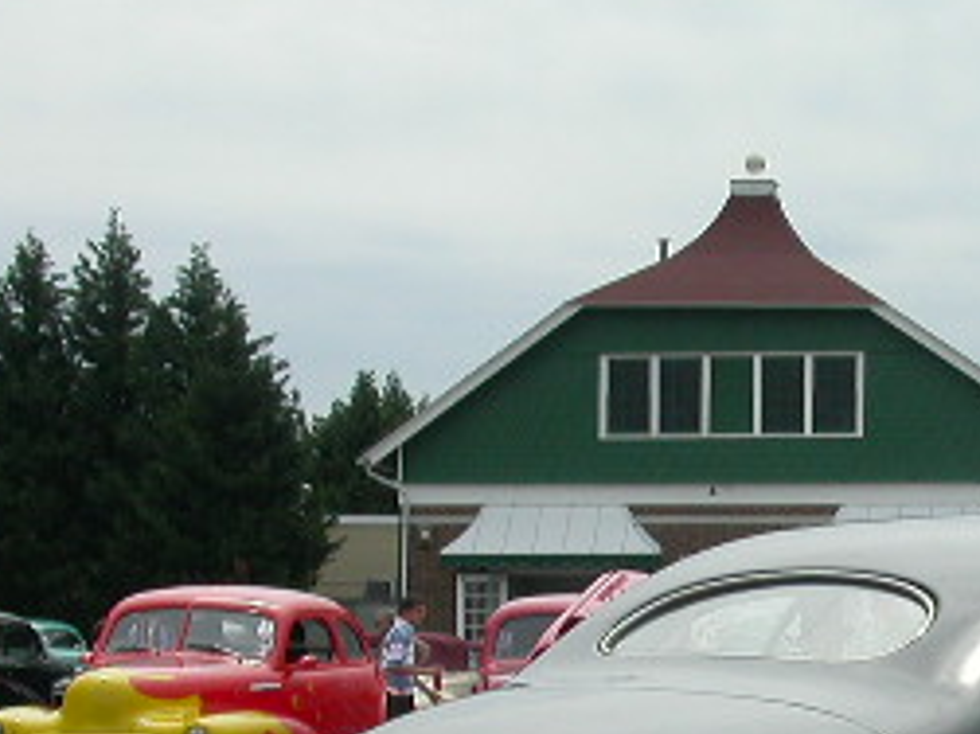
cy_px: 726
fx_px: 2745
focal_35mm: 97
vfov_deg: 15.0
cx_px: 941
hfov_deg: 19.7
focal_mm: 7.85
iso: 100
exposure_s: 1/806
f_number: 3.3
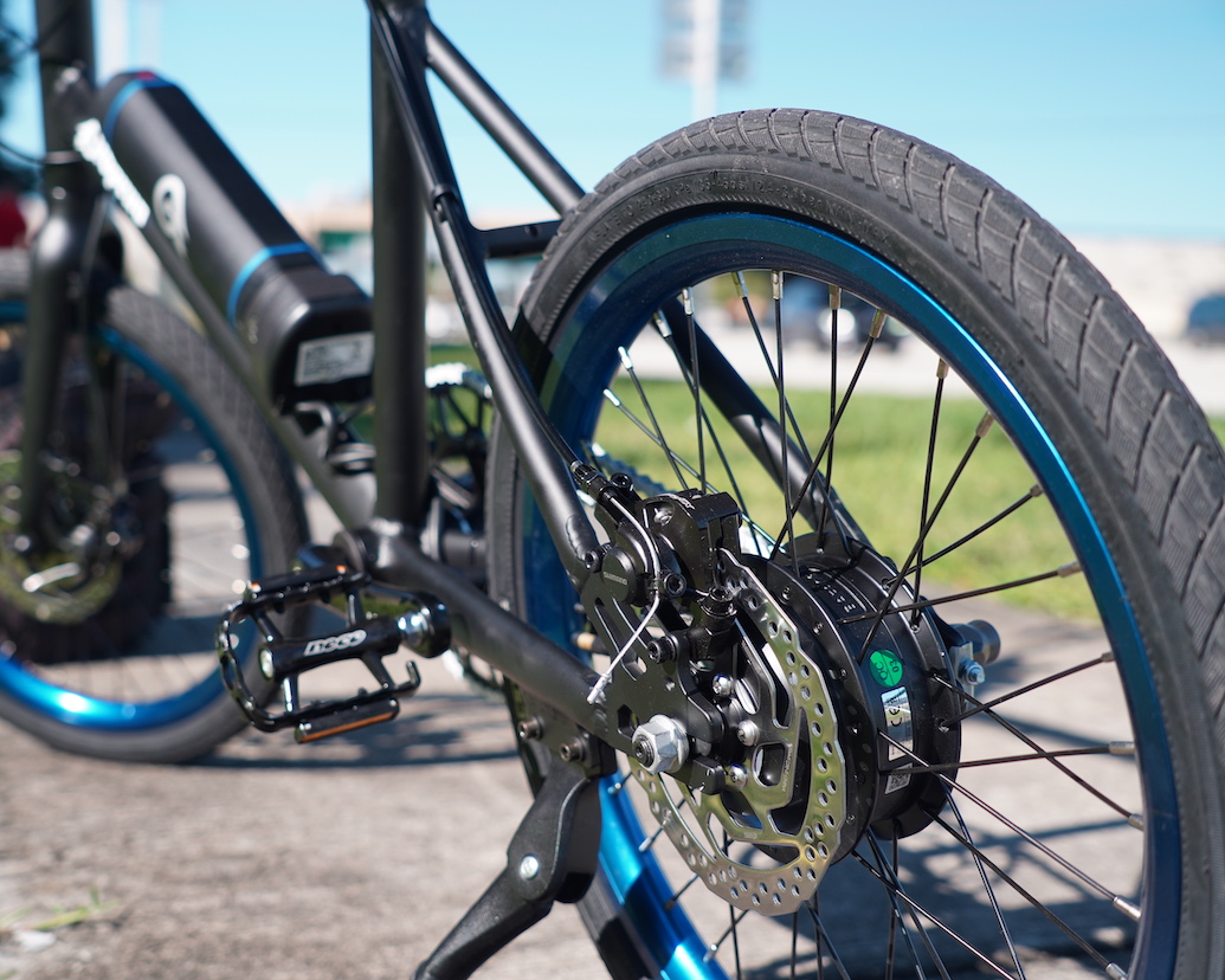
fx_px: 1849
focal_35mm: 51
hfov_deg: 36.6
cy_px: 492
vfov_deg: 29.7
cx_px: 512
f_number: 2.8
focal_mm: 30
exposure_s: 1/125
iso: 100
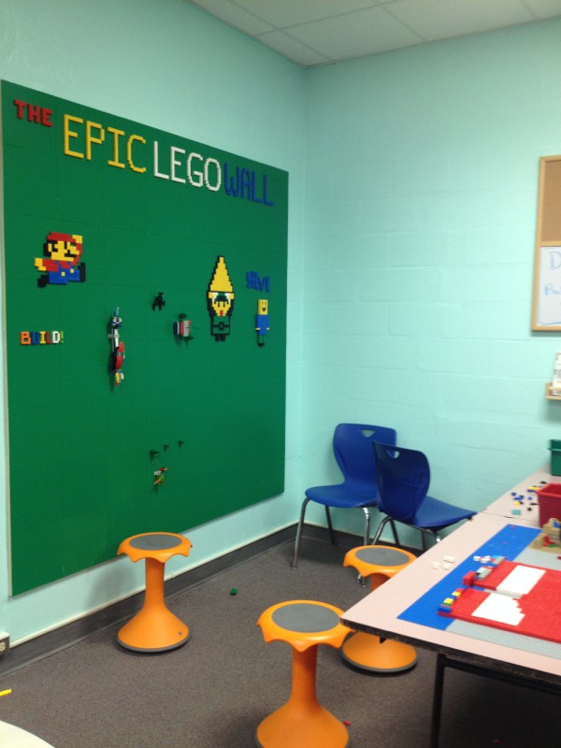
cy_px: 374
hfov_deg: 40.7
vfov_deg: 52.6
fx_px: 756
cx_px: 280
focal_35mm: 35
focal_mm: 4.28
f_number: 2.4
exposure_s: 1/20
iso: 100
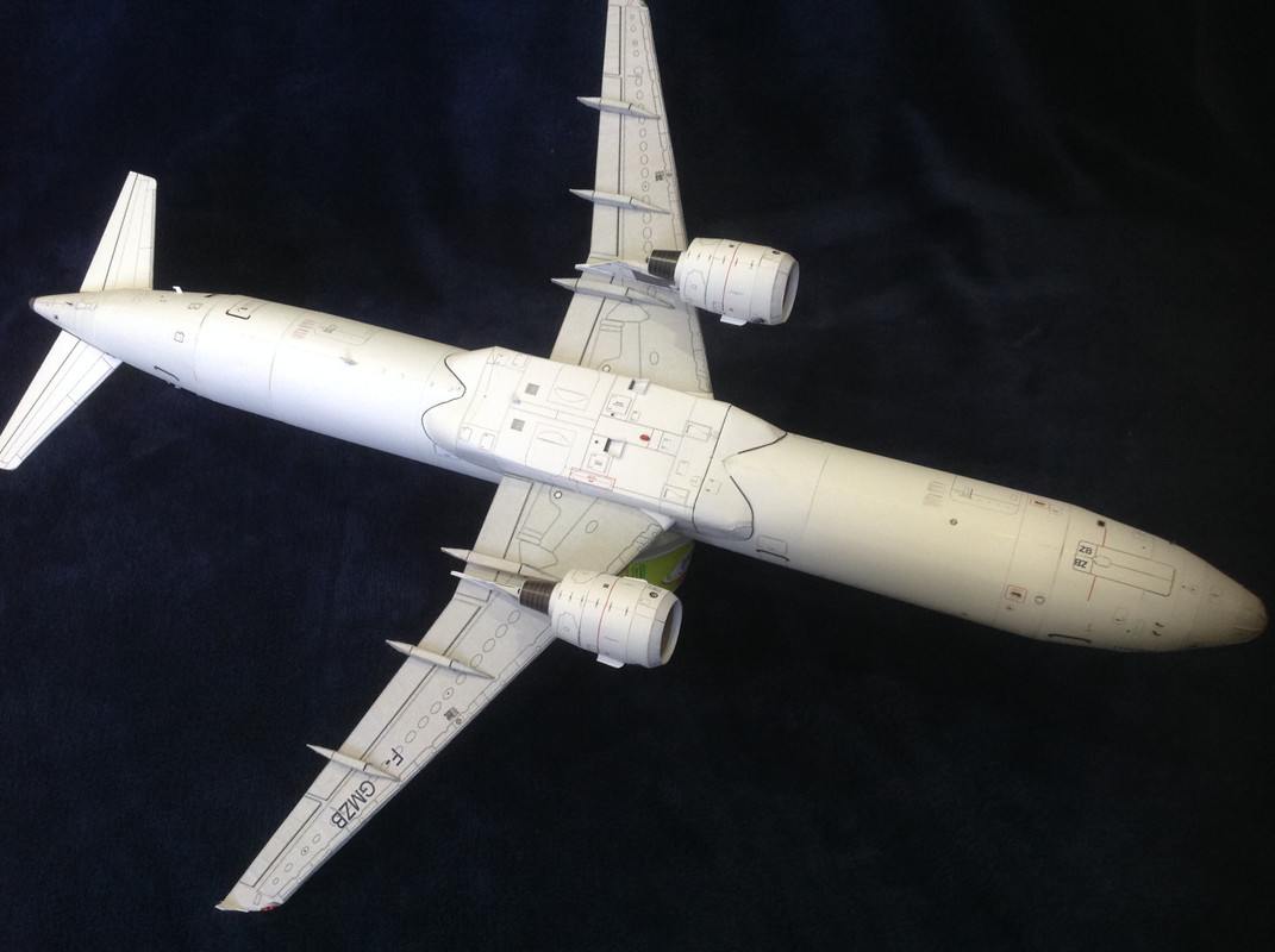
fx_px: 1287
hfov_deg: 52.7
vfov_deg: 40.6
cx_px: 638
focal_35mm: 35
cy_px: 476
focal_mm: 4.28
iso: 100
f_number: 2.4
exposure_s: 1/15
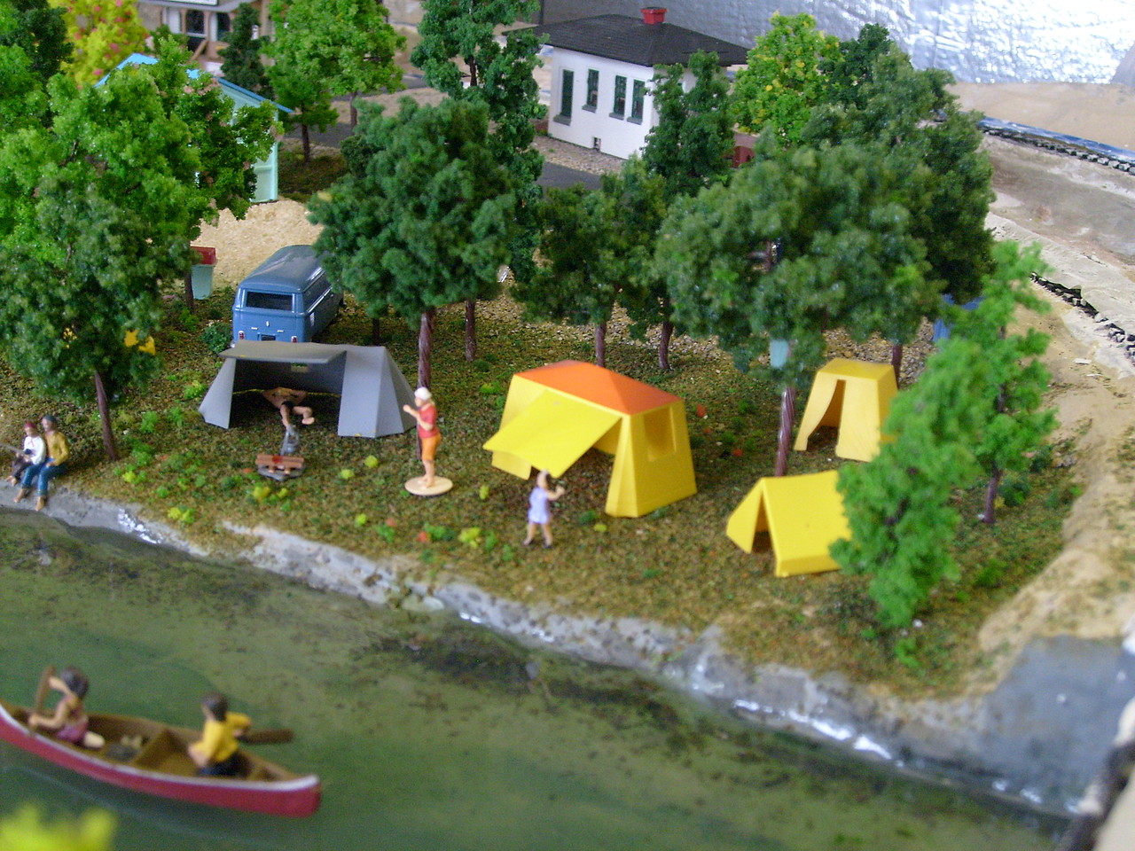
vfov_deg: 33.6
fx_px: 1410
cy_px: 426
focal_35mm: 43
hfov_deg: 43.9
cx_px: 568
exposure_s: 1/45
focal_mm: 7.2
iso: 160
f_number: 3
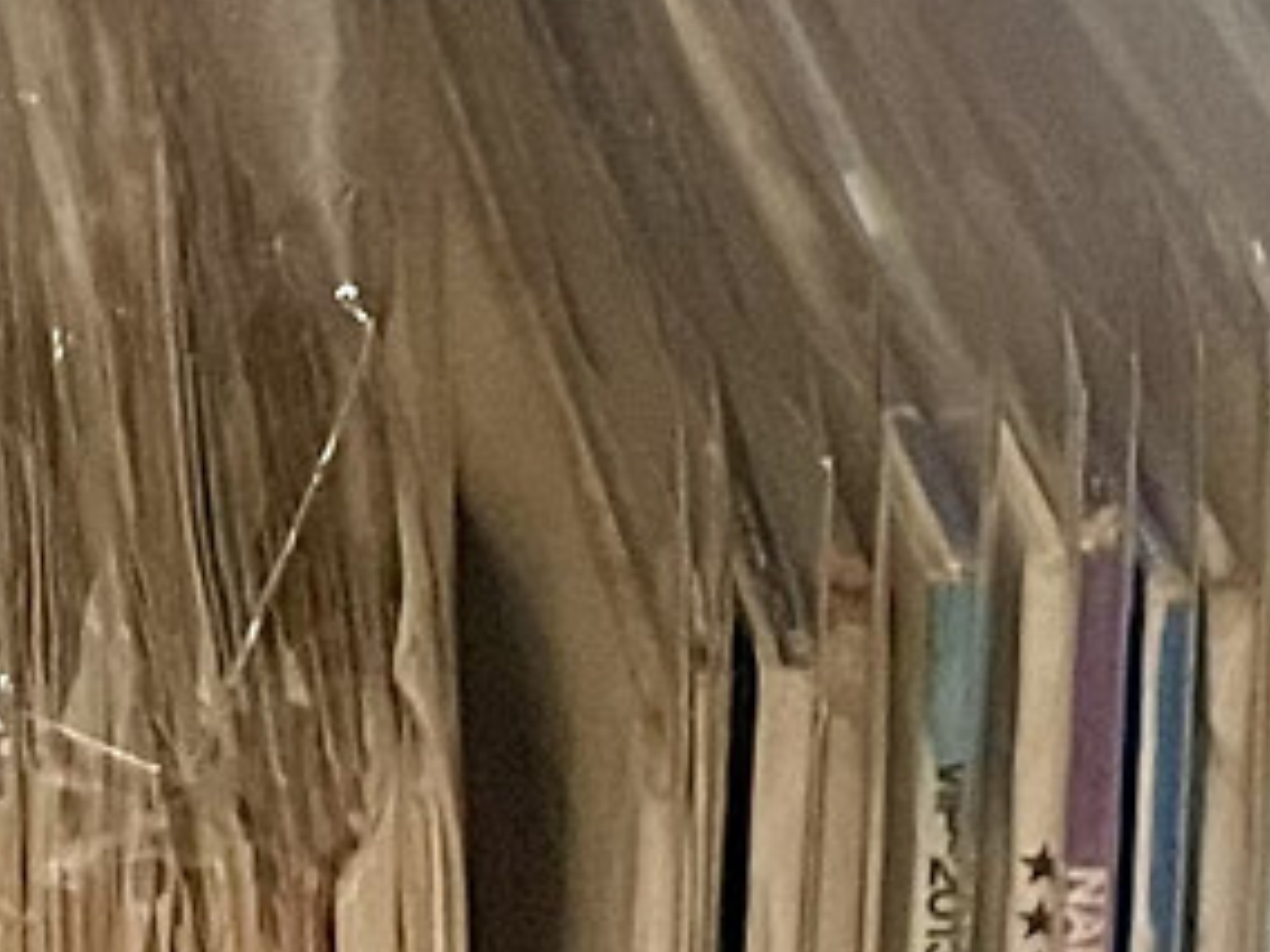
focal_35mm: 176
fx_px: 6457
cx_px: -528
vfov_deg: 7.2
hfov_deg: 10.9
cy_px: -2190
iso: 400
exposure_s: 1/60
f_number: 1.6
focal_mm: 4.2
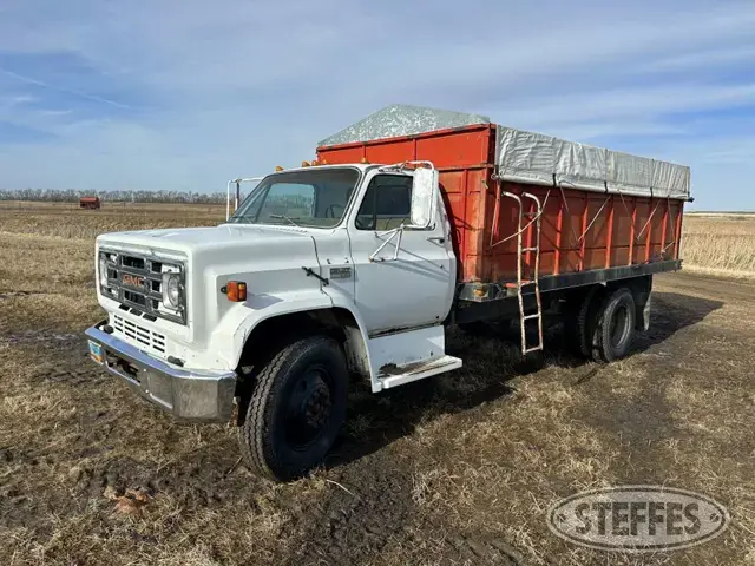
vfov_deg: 56.8
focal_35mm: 24
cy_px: 283
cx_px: 378
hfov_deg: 71.6
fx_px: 523
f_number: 1.78
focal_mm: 6.86
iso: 80
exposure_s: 1/5263
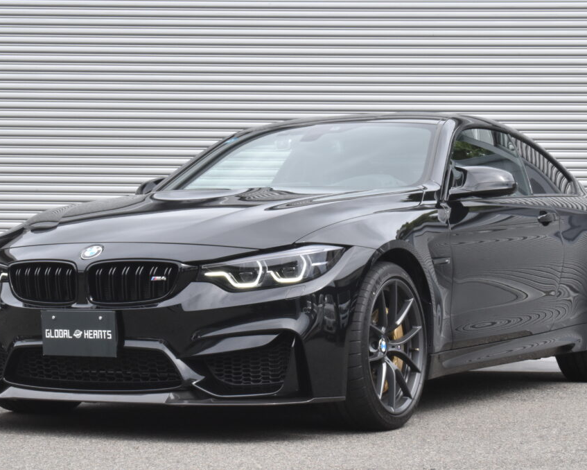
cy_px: 234
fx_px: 1626
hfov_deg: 20.5
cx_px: 290
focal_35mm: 94
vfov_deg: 16.4
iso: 1000
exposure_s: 1/80
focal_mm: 55
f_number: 36
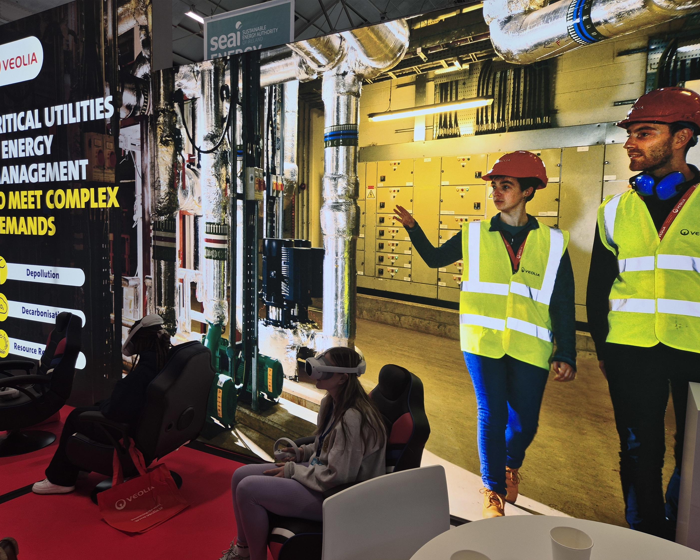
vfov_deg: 58.8
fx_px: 497
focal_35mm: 24
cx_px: 363
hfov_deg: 70.3
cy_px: 280
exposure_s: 1/100
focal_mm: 5.4
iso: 40
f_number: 1.8
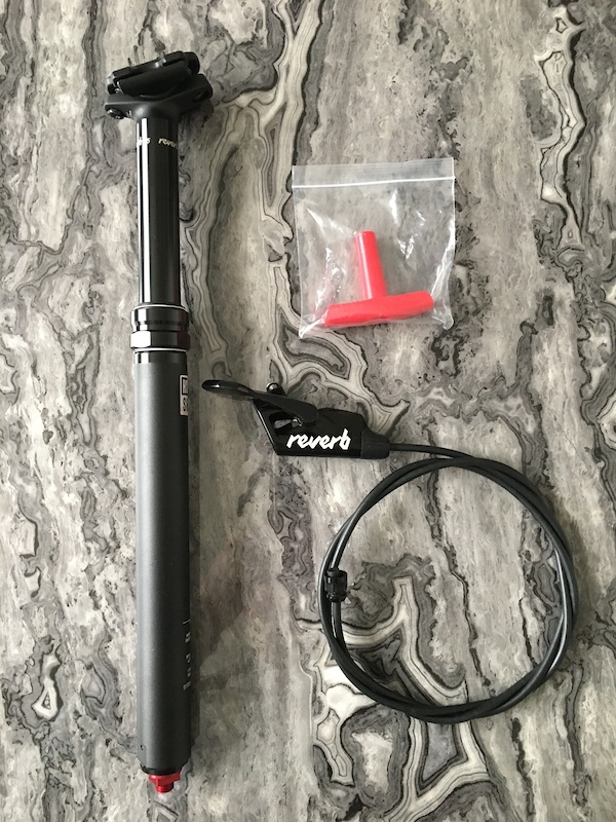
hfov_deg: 48.2
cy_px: 411
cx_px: 308
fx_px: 688
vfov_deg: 61.7
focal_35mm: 29
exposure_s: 1/20
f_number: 2.2
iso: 200
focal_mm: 4.15
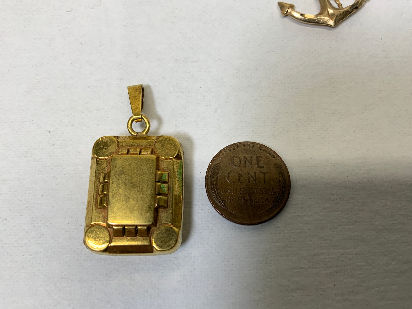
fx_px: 345
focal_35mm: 29
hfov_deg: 61.7
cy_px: 154
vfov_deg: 48.2
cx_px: 206
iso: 25
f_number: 1.8
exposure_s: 1/120
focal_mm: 3
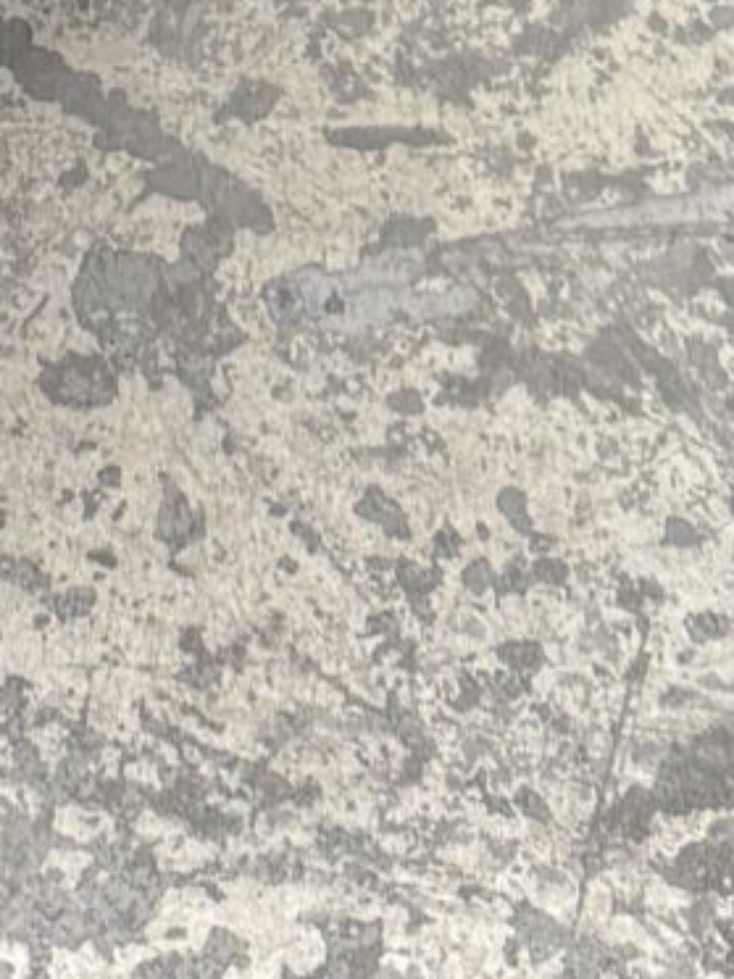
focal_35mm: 165
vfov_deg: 9.8
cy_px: -1745
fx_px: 4665
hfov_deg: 9.0
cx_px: 192
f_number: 1.78
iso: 200
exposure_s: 1/120
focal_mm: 6.76
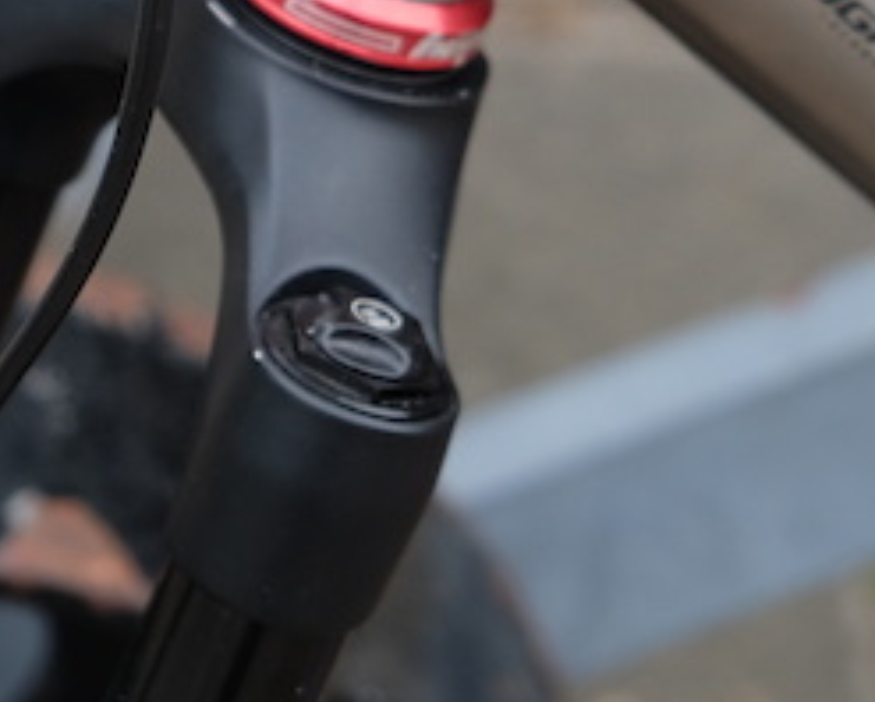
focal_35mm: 252
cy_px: -617
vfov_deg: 6.0
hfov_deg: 7.7
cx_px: 597
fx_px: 6531
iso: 400
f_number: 4
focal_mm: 55
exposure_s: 1/250
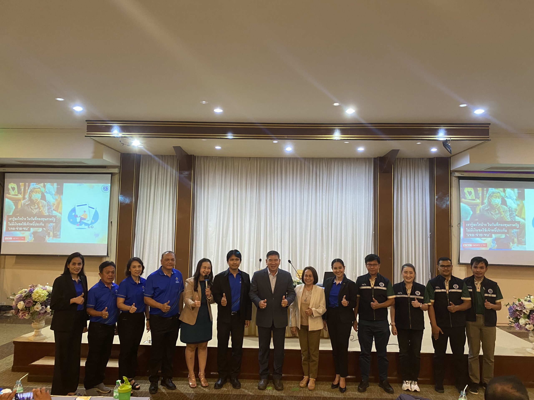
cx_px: 267
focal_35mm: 26
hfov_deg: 67.3
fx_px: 401
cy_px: 200
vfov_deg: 53.1
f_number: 1.8
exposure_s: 1/50
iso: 320
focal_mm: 4.25
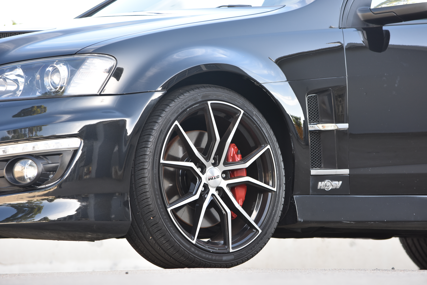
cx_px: 214
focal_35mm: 255
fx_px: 3024
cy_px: 142
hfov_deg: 8.1
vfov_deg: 5.4
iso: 400
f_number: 7.1
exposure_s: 1/125
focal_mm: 170
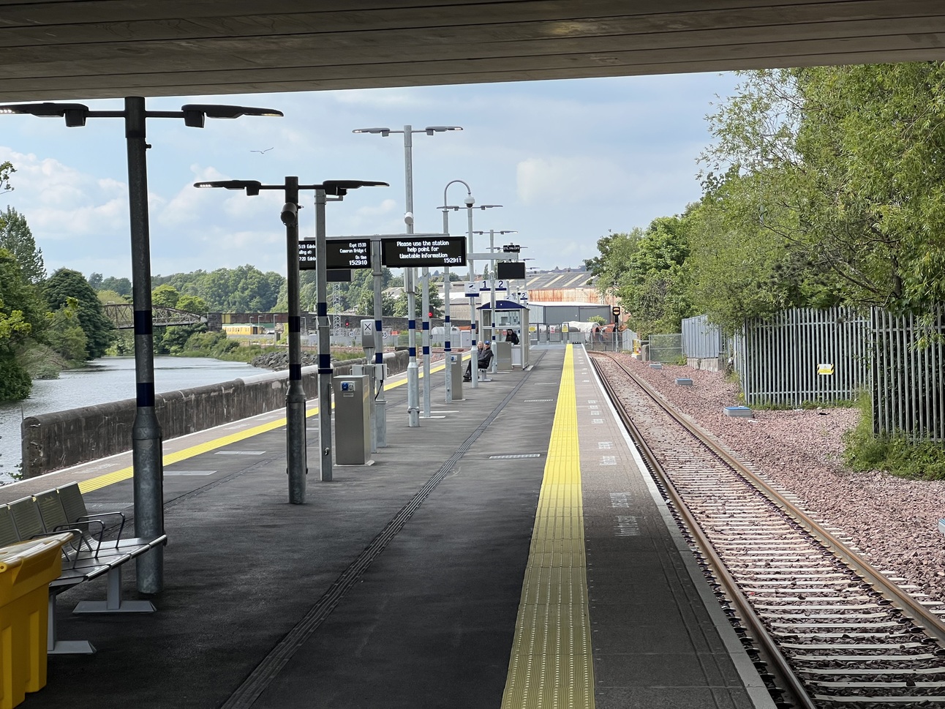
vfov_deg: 19.1
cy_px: 354
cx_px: 472
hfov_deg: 25.3
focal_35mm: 77
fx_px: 2102
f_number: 2.8
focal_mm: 9
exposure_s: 1/485
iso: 32
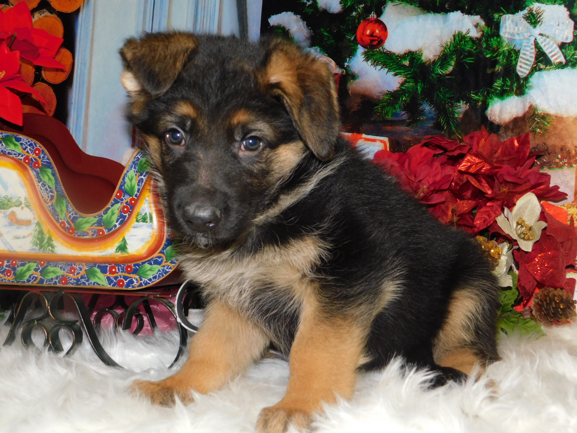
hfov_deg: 46.8
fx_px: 667
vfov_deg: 36.0
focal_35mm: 40
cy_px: 216
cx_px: 288
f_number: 3.6
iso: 200
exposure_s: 1/30
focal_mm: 7.1
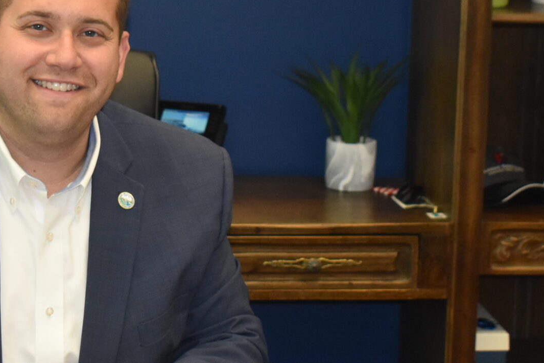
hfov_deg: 14.8
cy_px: 128
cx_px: 67
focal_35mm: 137
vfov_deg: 10.0
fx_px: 2070
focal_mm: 38
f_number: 4.8
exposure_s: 1/100
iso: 1600
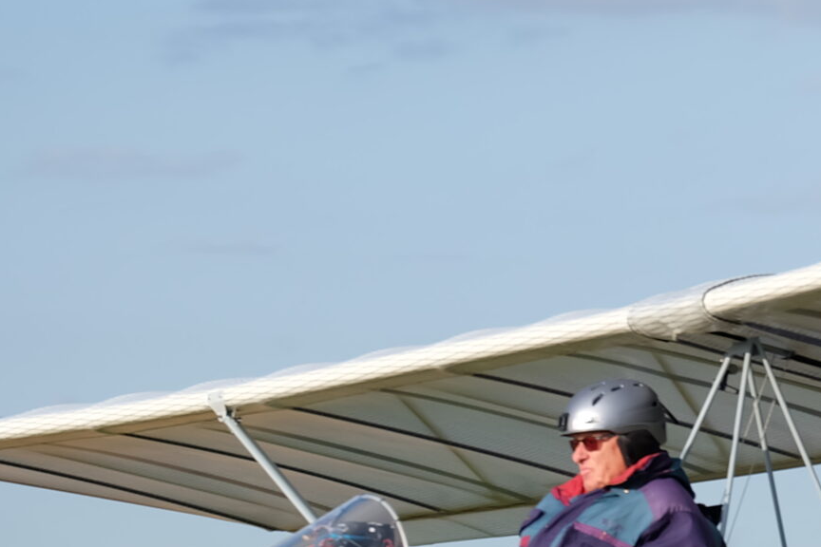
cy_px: 443
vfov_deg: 4.3
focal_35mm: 317
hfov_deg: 6.5
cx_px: 956
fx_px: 7229
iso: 200
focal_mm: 71.1
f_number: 6.4
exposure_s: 1/400
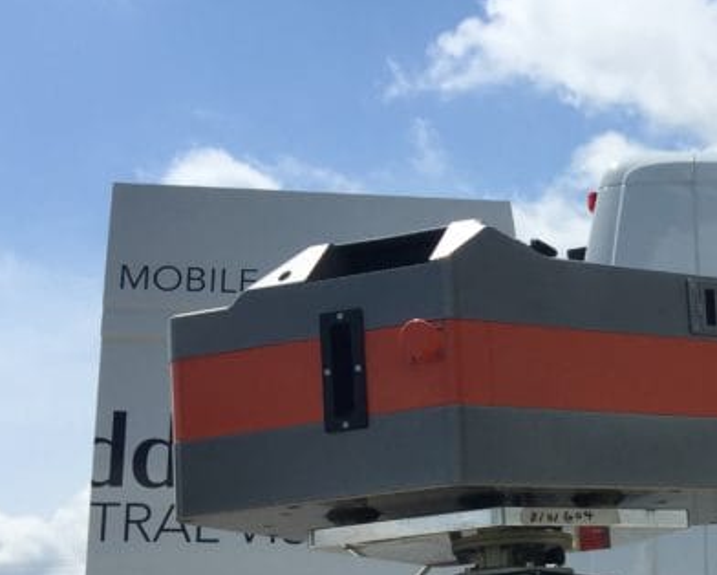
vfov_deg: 19.1
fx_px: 1656
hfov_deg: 22.9
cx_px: 797
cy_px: 591
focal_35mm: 78
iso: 32
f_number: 2.2
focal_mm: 4.15
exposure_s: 1/3300
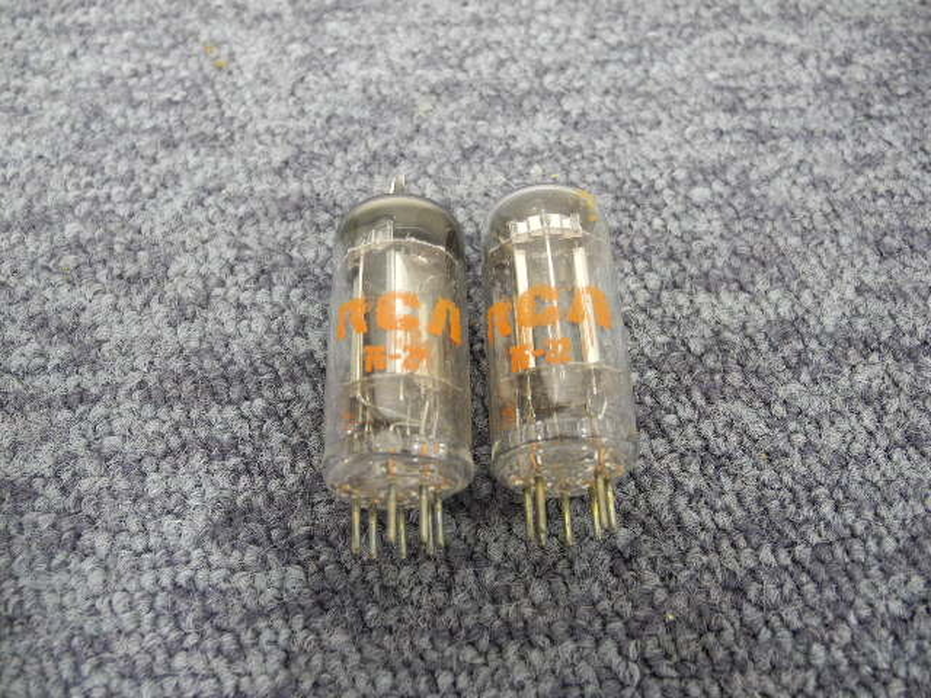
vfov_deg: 49.7
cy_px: 349
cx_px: 466
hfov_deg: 63.4
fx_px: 753
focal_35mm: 28
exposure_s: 1/15.4
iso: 400
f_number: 2.8
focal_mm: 6
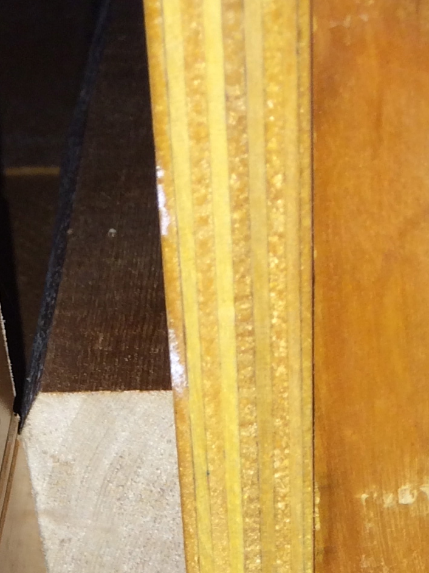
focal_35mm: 104
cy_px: 922
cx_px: 160
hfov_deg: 14.2
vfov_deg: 16.7
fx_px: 1719
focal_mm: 4.12
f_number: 2.2
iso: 32
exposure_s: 1/73
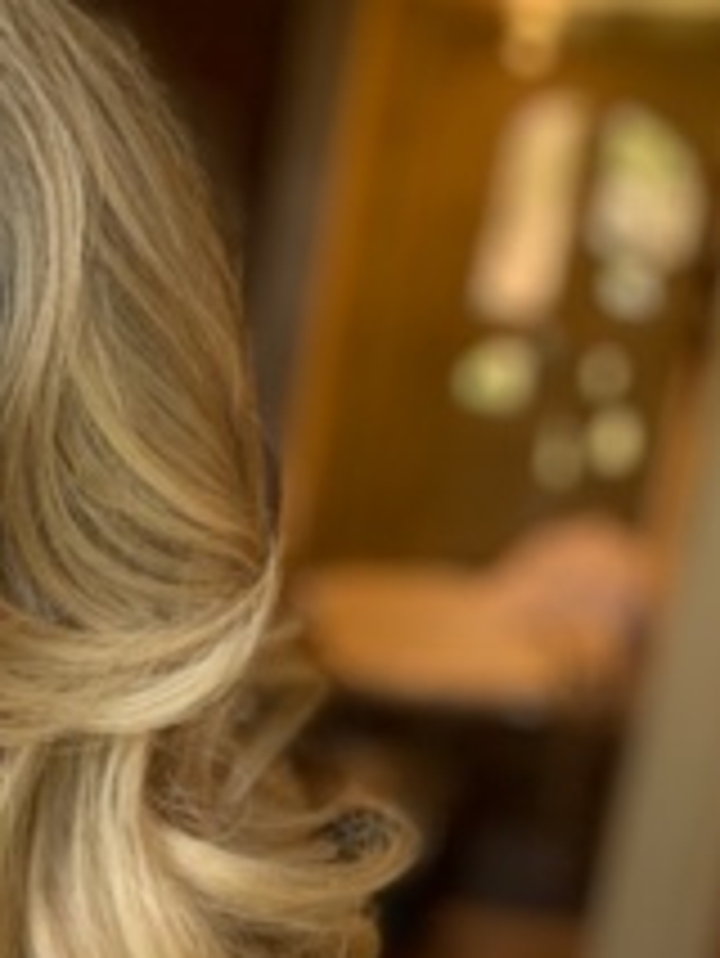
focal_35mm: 78
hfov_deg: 17.4
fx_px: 2161
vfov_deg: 23.4
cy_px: 1070
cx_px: -292
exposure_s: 1/60
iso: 50
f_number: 1.8
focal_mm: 4.25
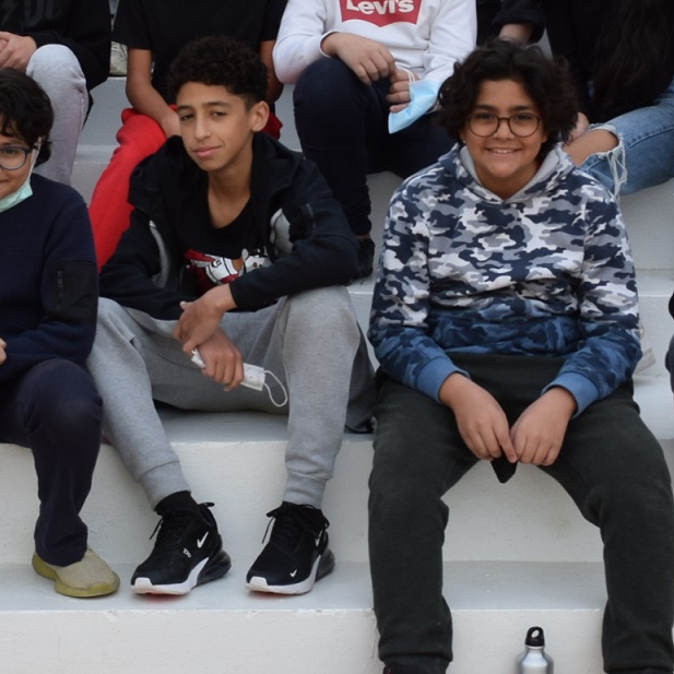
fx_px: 2357
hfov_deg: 16.3
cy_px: 151
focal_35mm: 107
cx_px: 251
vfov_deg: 16.2
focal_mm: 24
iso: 280
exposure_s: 1/250
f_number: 8
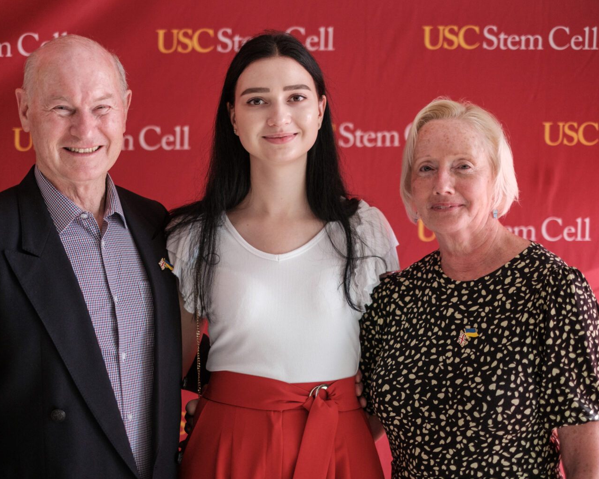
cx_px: 266
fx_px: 1064
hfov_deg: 31.4
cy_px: 240
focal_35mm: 60
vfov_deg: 25.4
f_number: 1.4
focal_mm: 35
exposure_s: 1/1700
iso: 640
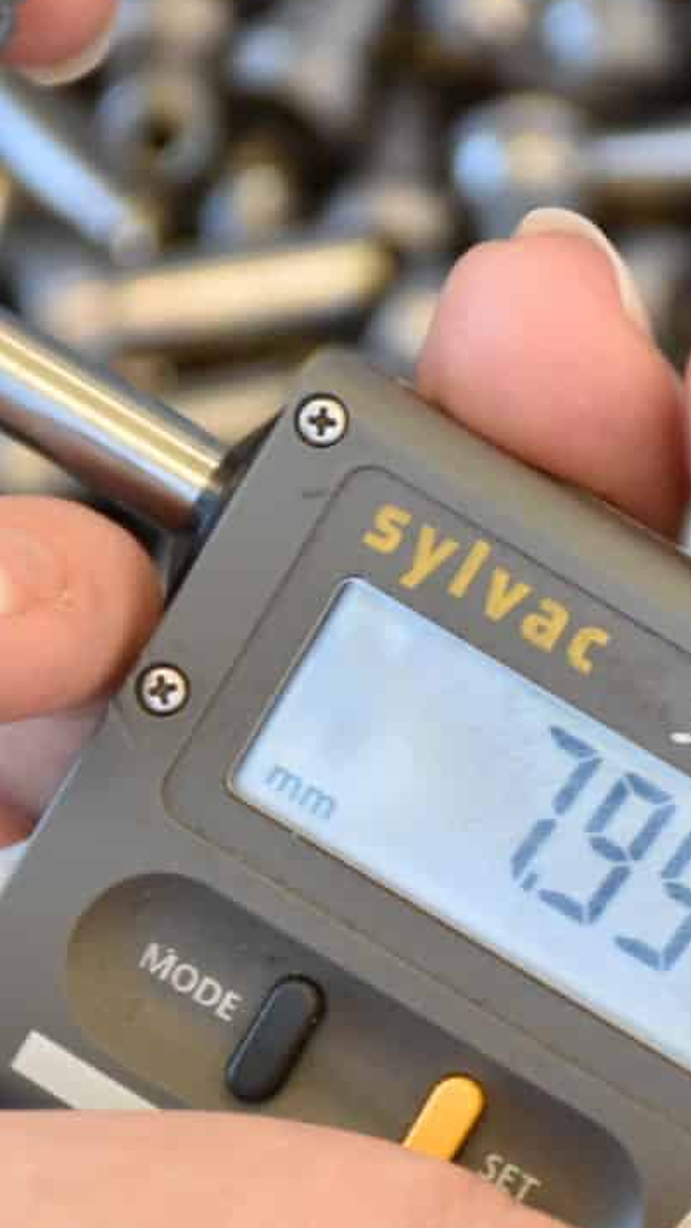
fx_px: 11058
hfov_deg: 3.6
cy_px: 851
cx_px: 579
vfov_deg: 6.4
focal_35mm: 340
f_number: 5
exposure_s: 1/40
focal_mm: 75
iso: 500
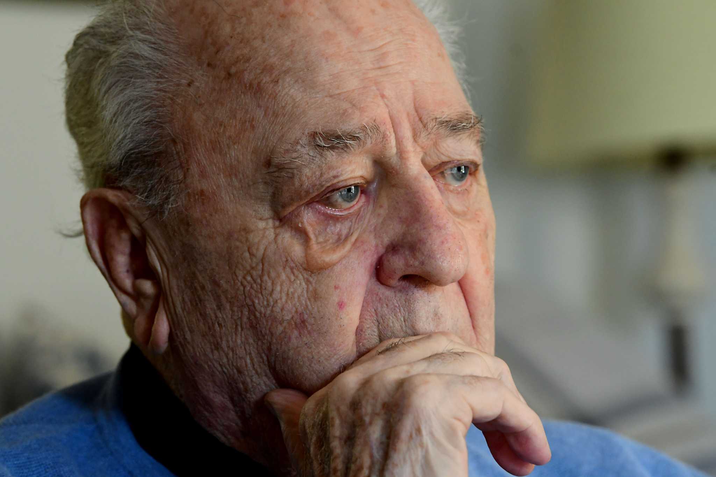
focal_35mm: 218
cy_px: 238
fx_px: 4325
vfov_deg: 6.3
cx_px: 358
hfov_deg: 9.5
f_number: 5.6
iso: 2000
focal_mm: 145
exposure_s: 1/125
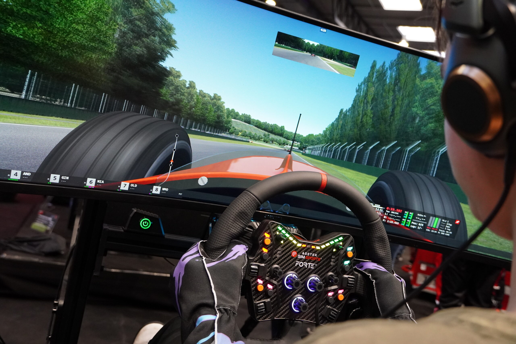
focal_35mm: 34
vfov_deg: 38.4
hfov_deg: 55.1
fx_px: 494
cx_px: 258
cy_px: 172
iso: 2500
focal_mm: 23
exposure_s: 1/160
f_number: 4
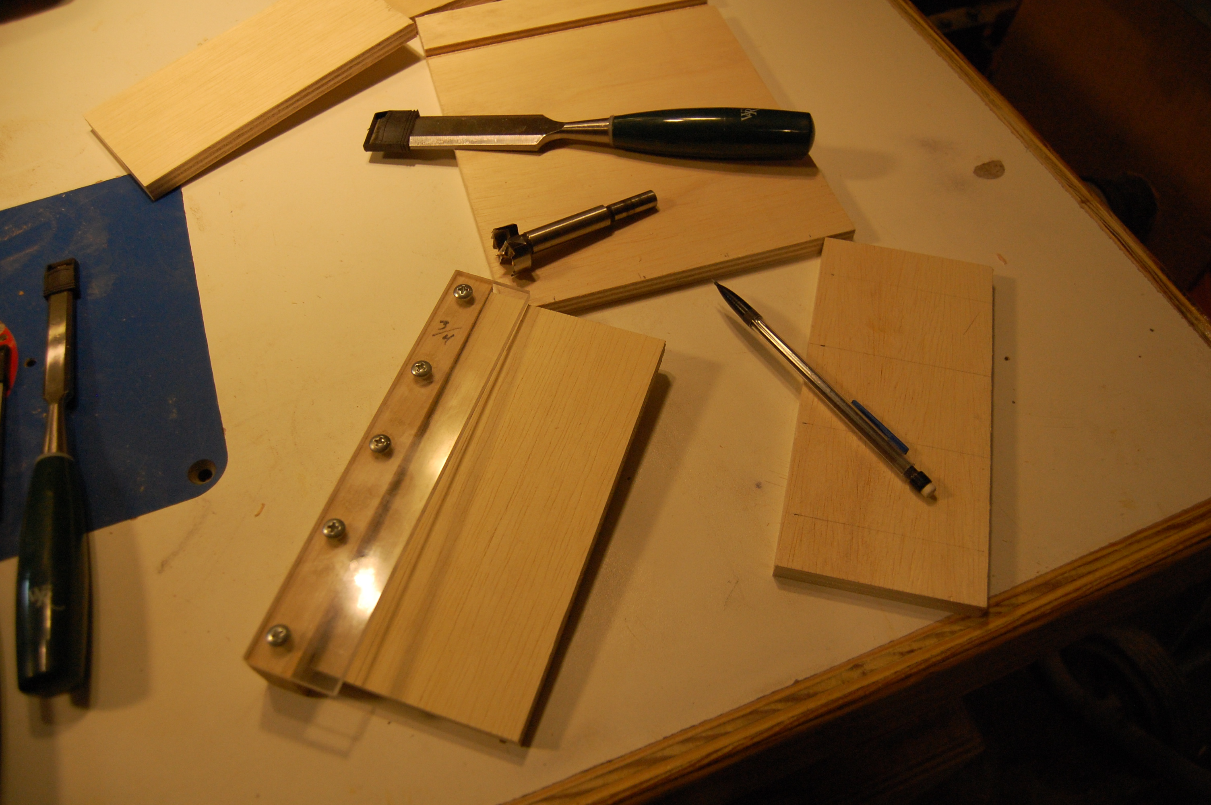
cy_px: 402
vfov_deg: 47.8
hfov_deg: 67.4
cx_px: 606
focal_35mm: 27
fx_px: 907
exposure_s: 1/500
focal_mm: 18
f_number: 3.5
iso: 800
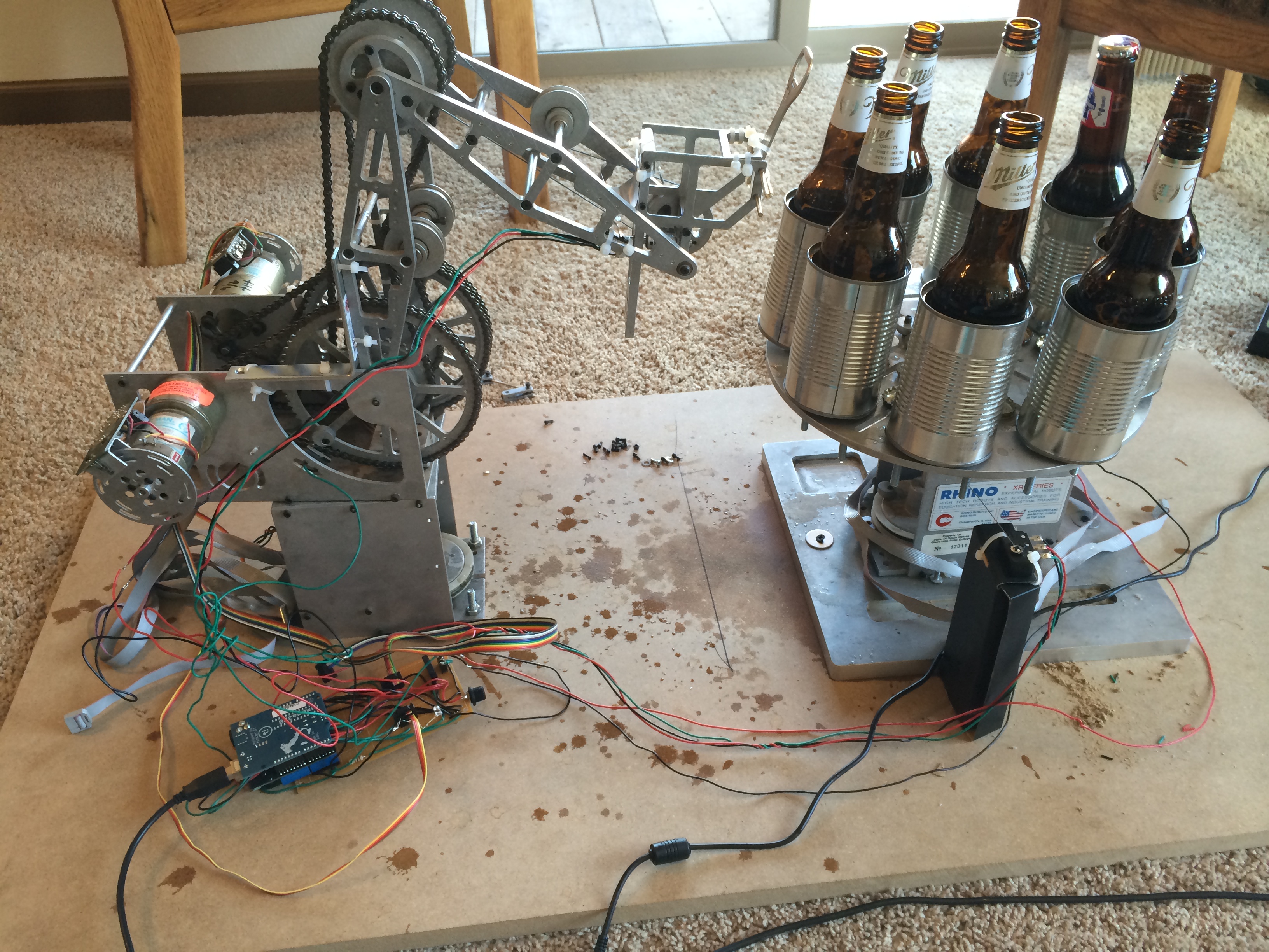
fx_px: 1100
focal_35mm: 30
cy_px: 476
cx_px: 634
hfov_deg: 60.0
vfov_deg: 46.8
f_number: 2.2
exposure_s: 1/30
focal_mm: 4.12
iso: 80
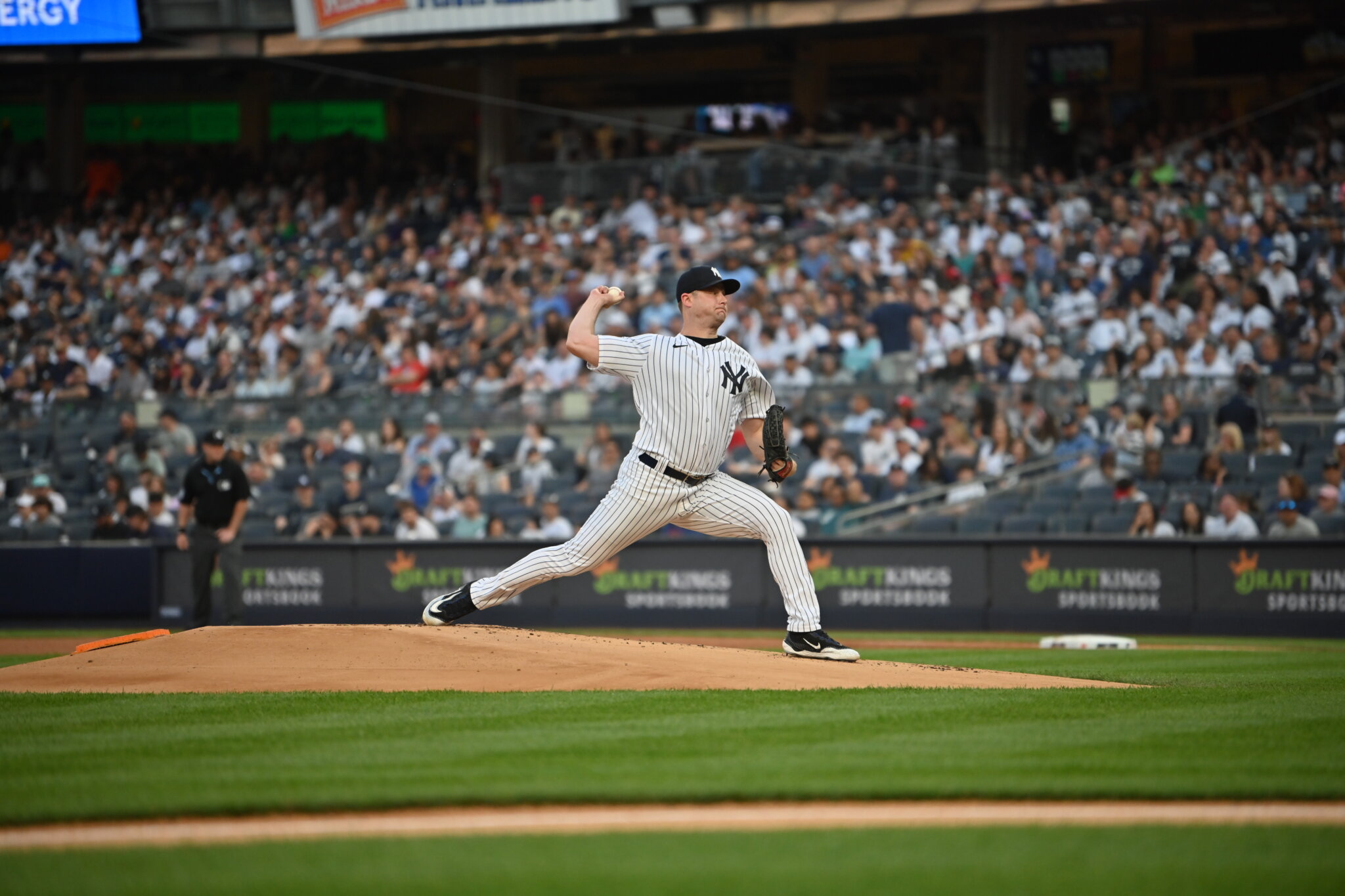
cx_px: 672
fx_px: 7471
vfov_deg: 6.9
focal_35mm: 200
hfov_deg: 10.3
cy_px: 448
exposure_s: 1/4000
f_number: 2.8
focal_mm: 200
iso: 800
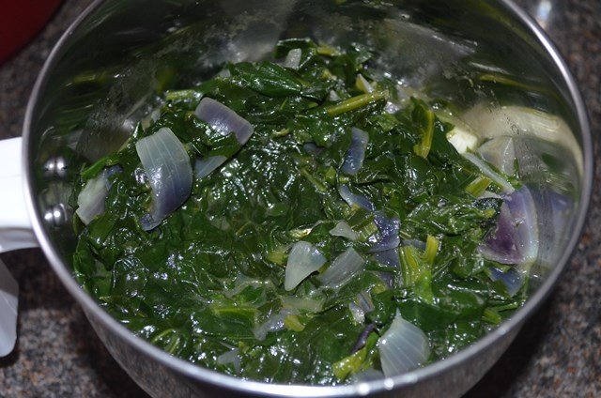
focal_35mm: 57
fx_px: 950
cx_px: 300
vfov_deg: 23.7
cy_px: 199
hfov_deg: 35.1
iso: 1600
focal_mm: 38
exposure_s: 1/60
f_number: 5
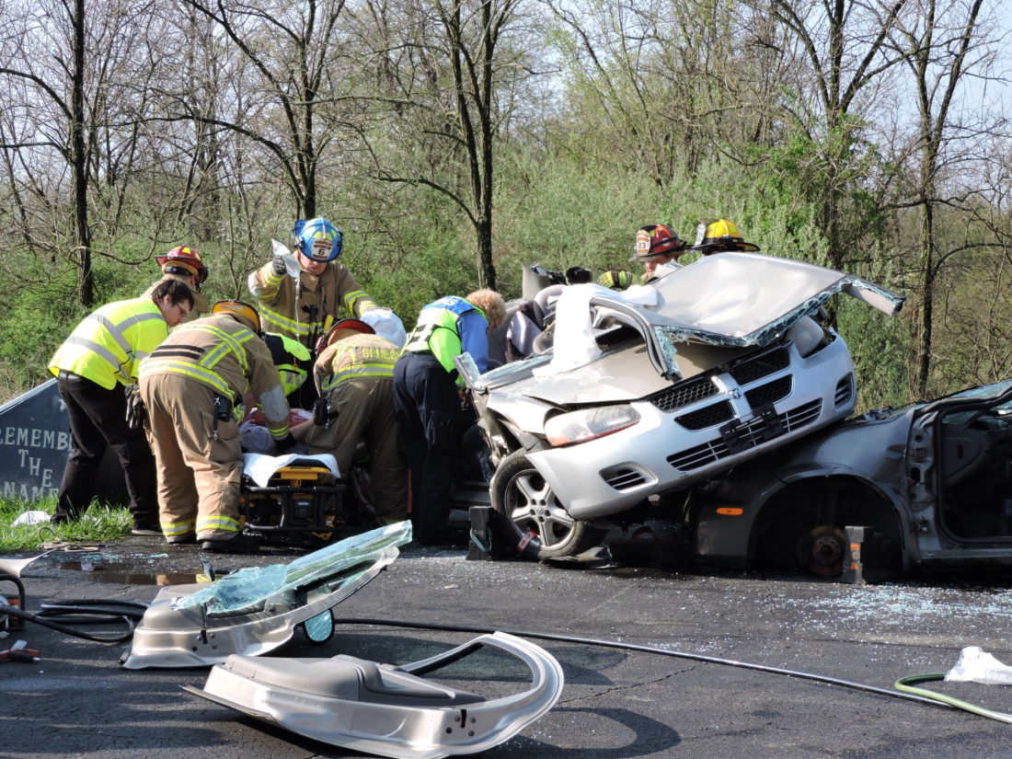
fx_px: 2631
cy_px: 380
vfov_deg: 16.4
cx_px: 506
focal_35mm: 90
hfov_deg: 21.8
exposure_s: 1/320
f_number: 4.1
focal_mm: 16.1
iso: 100
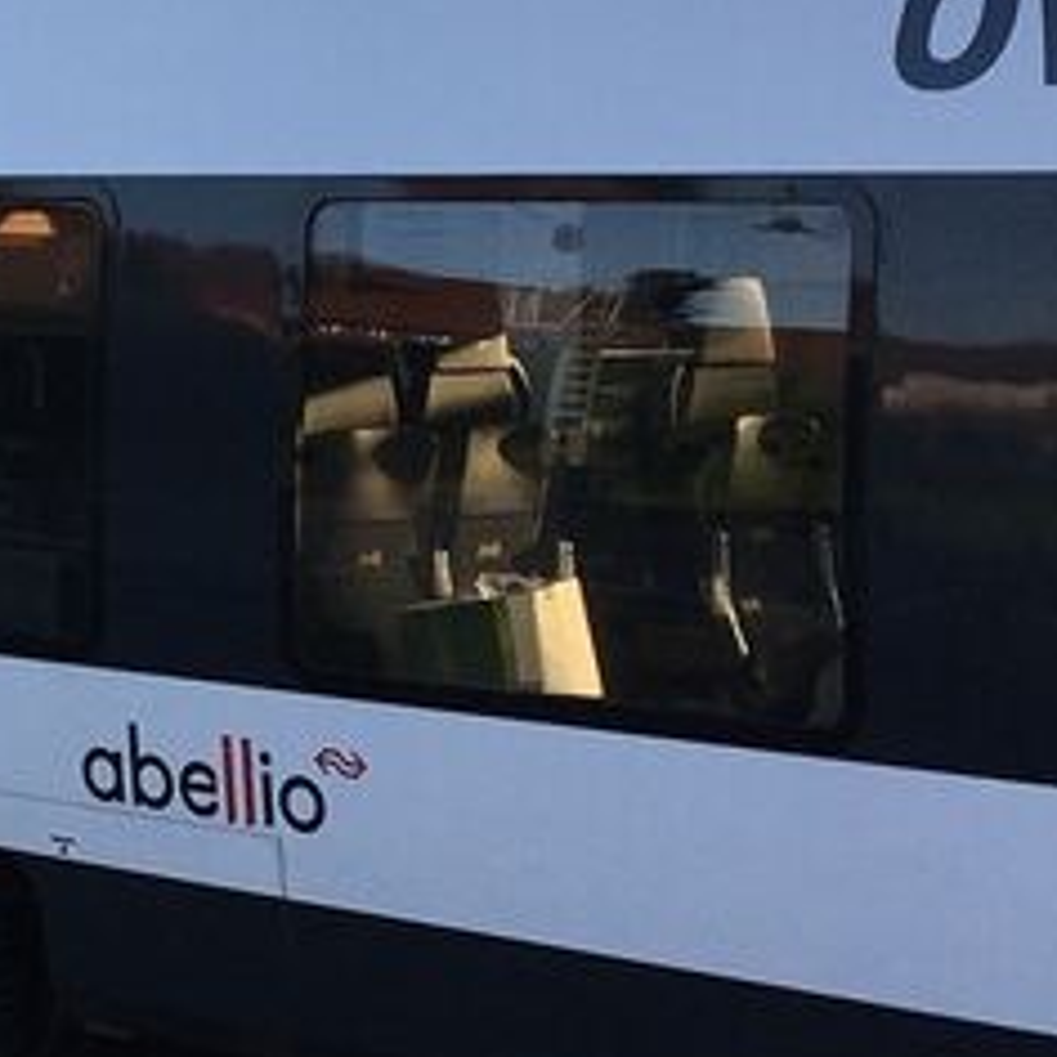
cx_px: -535
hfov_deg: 14.1
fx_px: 4007
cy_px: 193
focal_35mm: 116
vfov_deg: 14.9
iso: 25
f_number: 2.2
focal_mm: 4.15
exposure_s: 1/499
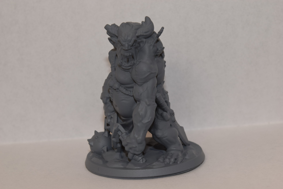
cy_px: 94
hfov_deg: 24.6
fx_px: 649
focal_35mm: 82
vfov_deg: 16.6
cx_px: 142
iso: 100
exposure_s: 1/2.5
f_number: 13
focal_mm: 55
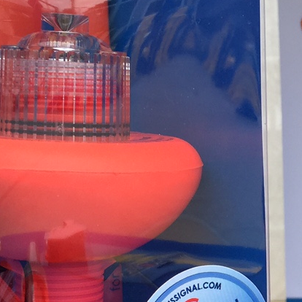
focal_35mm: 101
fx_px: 997
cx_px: 387
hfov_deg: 16.3
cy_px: 216
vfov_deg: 17.2
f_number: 2.2
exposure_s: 1/898
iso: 32
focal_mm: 4.15
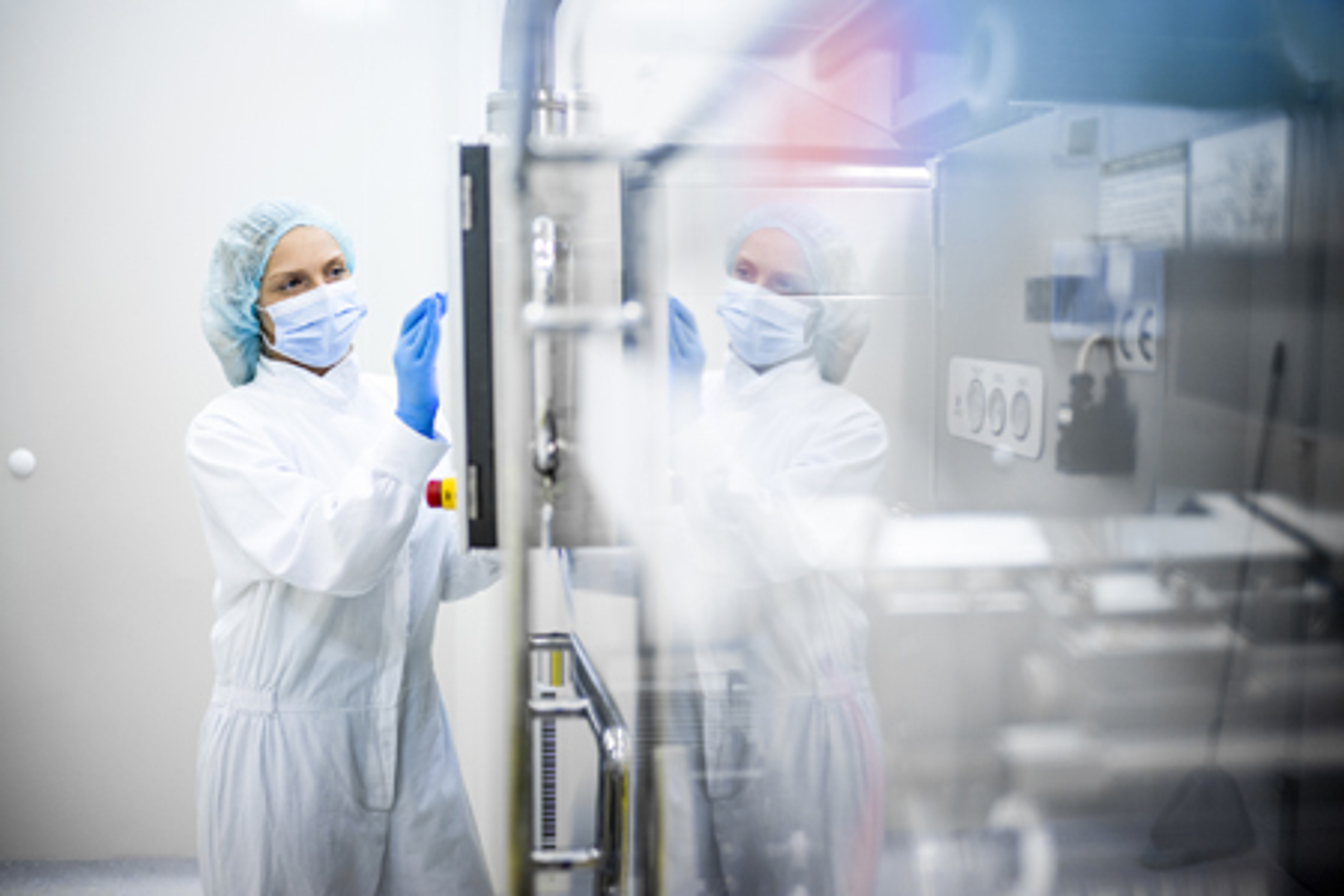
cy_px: 448
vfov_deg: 37.9
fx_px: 1307
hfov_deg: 54.4
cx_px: 672
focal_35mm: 35
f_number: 1.4
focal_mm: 35
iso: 640
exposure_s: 1/250
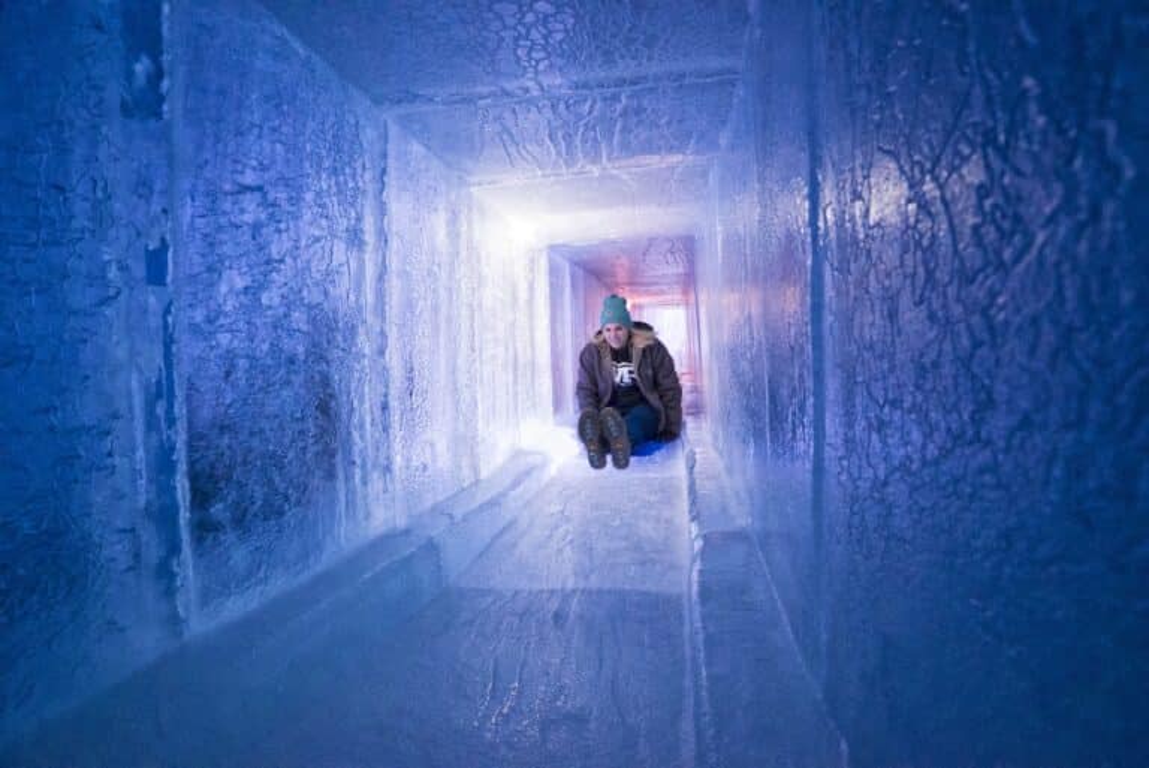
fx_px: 511
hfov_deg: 96.7
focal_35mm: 16
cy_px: 384
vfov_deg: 73.8
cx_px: 574
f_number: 7.1
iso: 12800
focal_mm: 16
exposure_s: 1/125
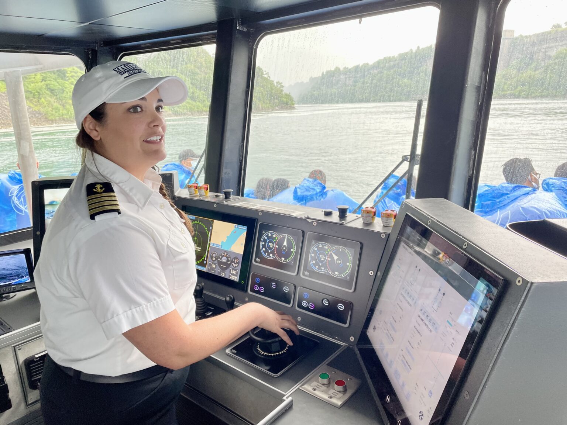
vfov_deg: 53.1
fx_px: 426
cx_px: 284
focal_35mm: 26
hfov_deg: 67.3
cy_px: 212
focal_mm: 4.2
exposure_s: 1/121
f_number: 1.6
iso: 50
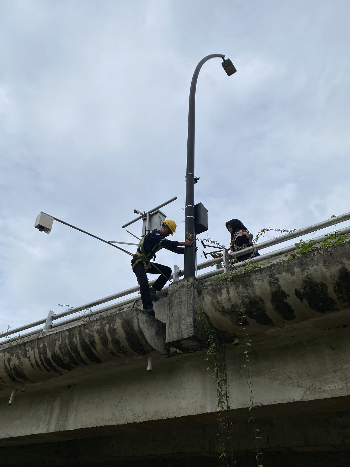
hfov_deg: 51.4
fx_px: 364
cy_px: 234
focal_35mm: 27
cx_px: 172
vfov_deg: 65.3
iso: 32
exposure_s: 1/2967
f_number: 1.8
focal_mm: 4.25
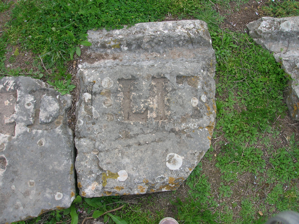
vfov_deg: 41.8
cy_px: 112
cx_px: 150
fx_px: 294
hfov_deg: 54.0
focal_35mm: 34
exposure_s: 1/45.8
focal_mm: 5.7
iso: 50
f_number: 4.9
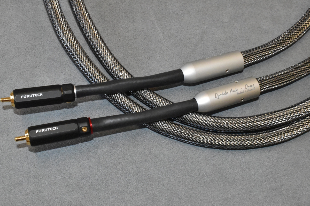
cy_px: 103
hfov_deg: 38.9
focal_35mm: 51
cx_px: 155
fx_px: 439
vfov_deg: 26.5
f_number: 25
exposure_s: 1/60
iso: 7200
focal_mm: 34
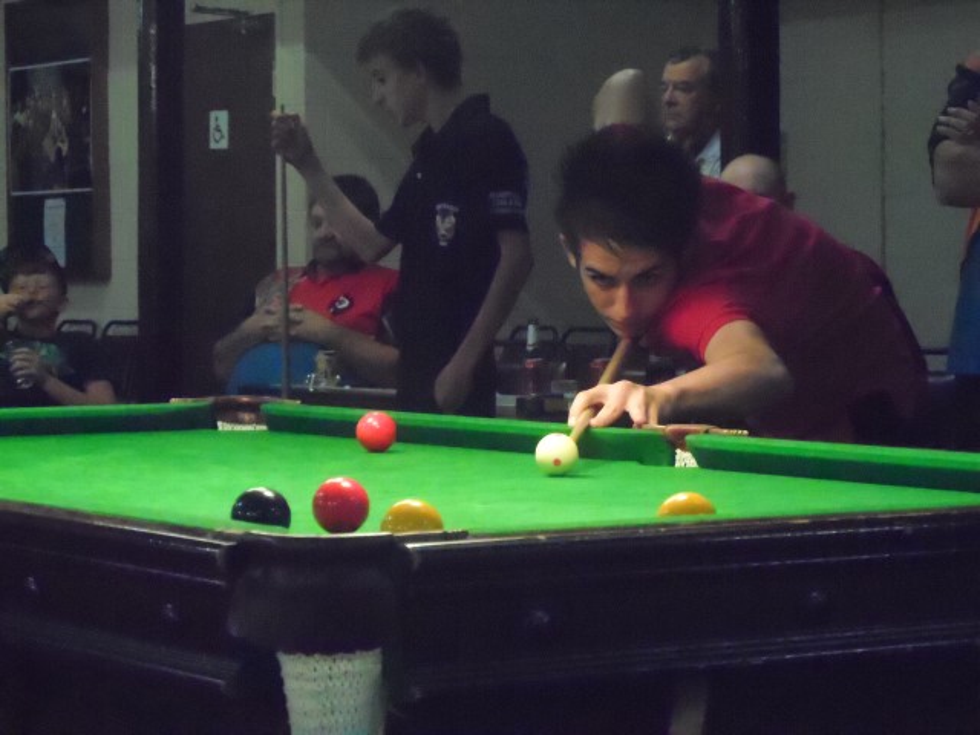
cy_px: 368
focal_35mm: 120
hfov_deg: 16.4
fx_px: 3397
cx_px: 490
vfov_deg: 12.3
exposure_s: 1/60
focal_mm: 19.5
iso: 3200
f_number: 4.6
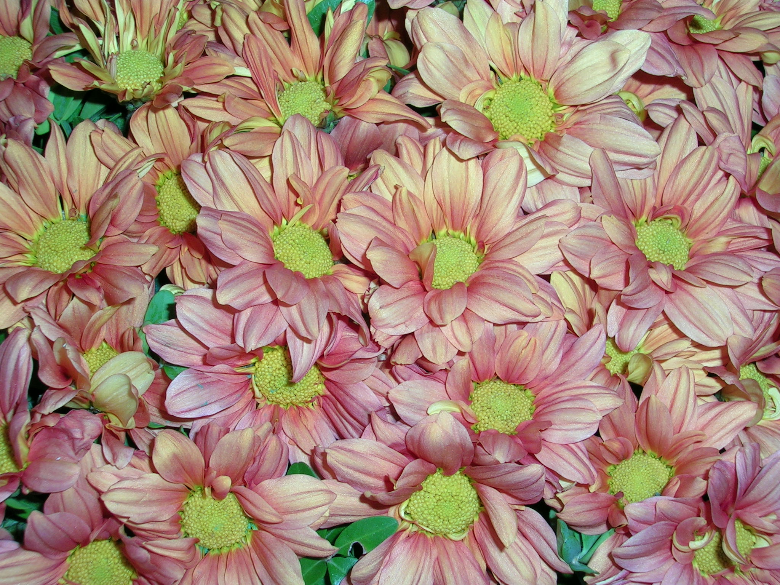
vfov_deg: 27.5
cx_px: 390
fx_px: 1194
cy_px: 292
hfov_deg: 36.2
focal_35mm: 53
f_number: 5.5
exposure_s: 1/60.1
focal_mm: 8
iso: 50
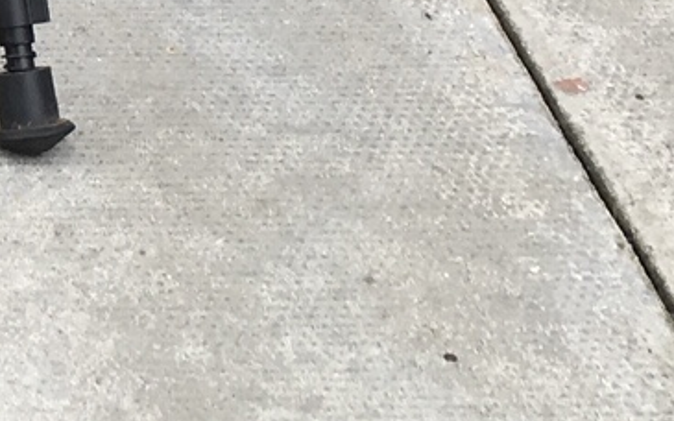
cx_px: -504
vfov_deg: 7.5
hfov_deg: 11.5
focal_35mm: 170
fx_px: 3122
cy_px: -323
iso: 25
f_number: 2.2
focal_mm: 4.15
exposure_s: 1/105
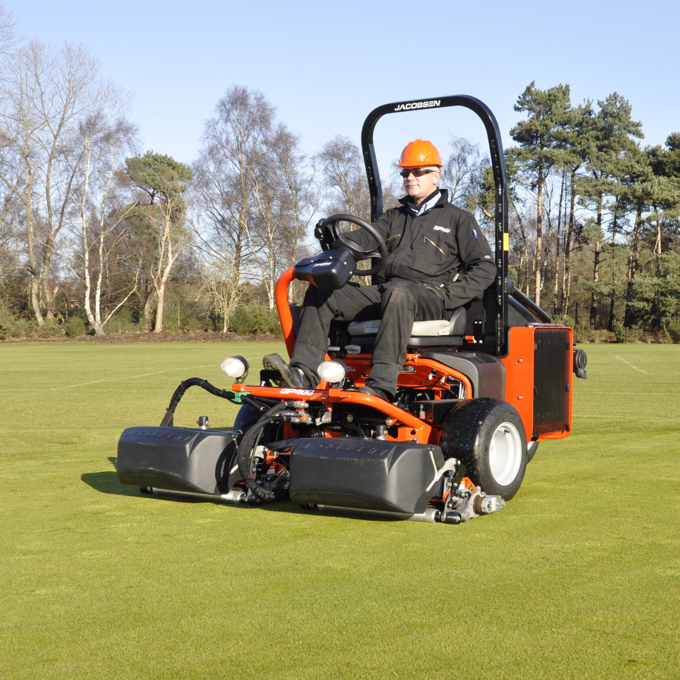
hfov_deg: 31.5
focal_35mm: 54
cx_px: 422
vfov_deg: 31.6
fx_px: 1200
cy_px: 338
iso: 400
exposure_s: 1/320
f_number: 9
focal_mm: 28
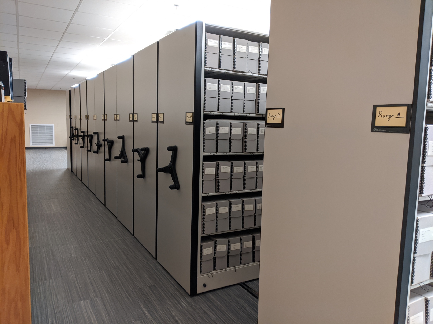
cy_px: 162
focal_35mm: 27
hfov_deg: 65.3
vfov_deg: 51.4
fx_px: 338
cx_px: 216
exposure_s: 1/24
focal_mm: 4.44
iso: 166
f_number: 1.8
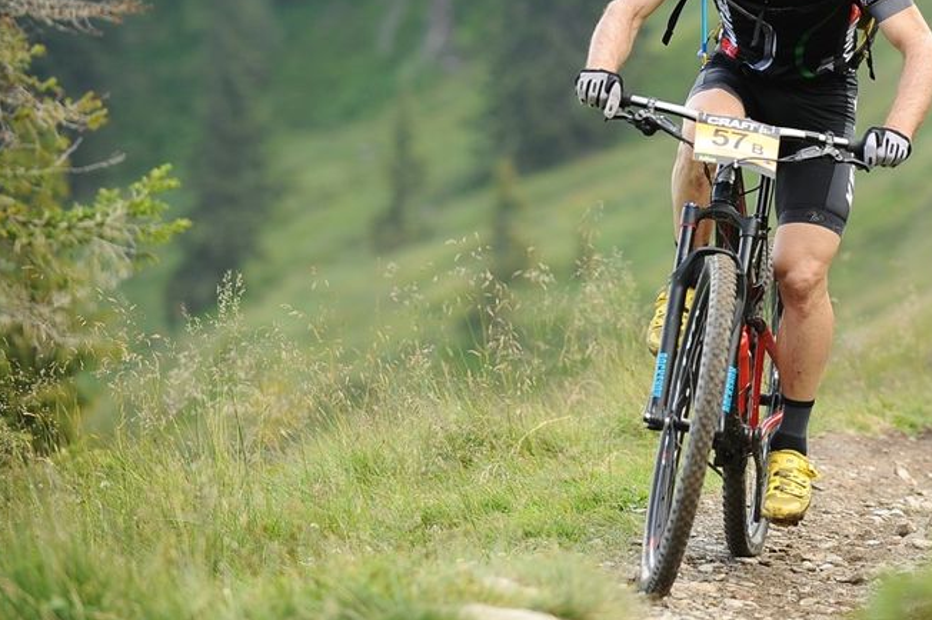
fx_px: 5951
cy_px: 142
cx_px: 729
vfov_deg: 6.0
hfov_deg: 8.9
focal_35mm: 230
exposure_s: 1/400
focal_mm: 125
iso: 200
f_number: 2.8
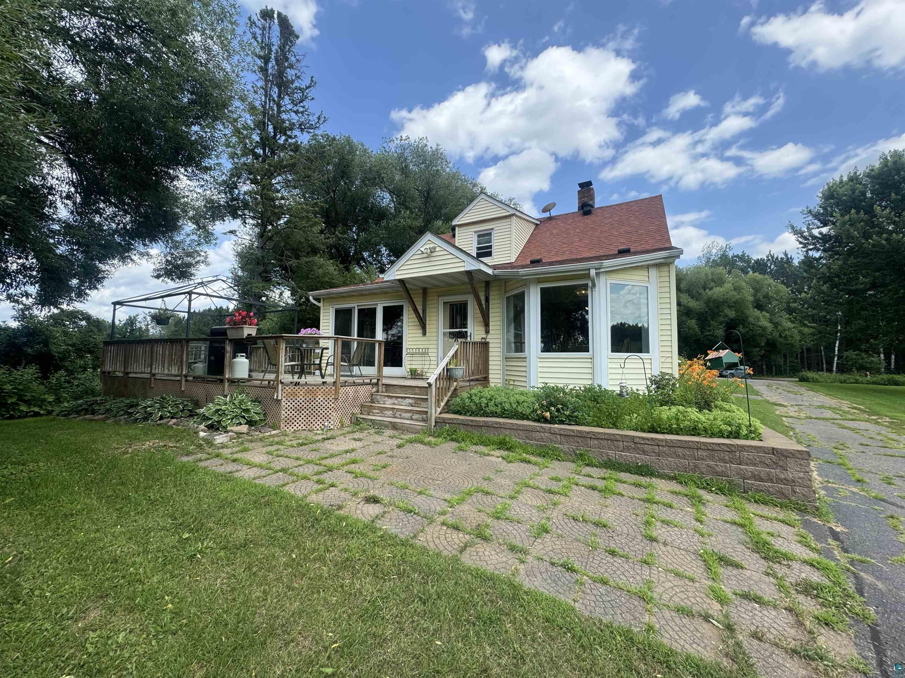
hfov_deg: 102.1
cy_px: 339
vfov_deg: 85.7
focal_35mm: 14
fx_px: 366
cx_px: 452
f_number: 2.2
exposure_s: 1/652
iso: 40
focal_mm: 2.22
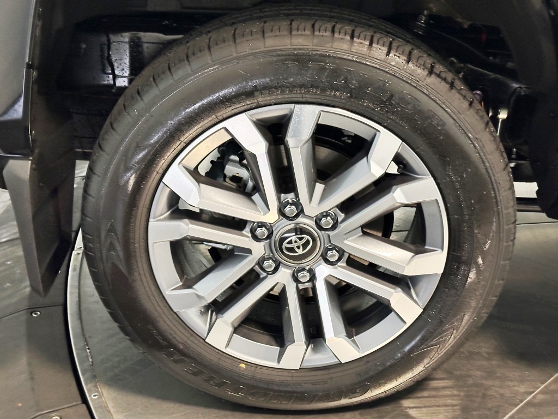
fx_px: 774
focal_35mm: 48
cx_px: 279
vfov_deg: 30.3
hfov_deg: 39.7
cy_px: 210
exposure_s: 1/30
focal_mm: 6.86
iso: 500
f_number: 1.78
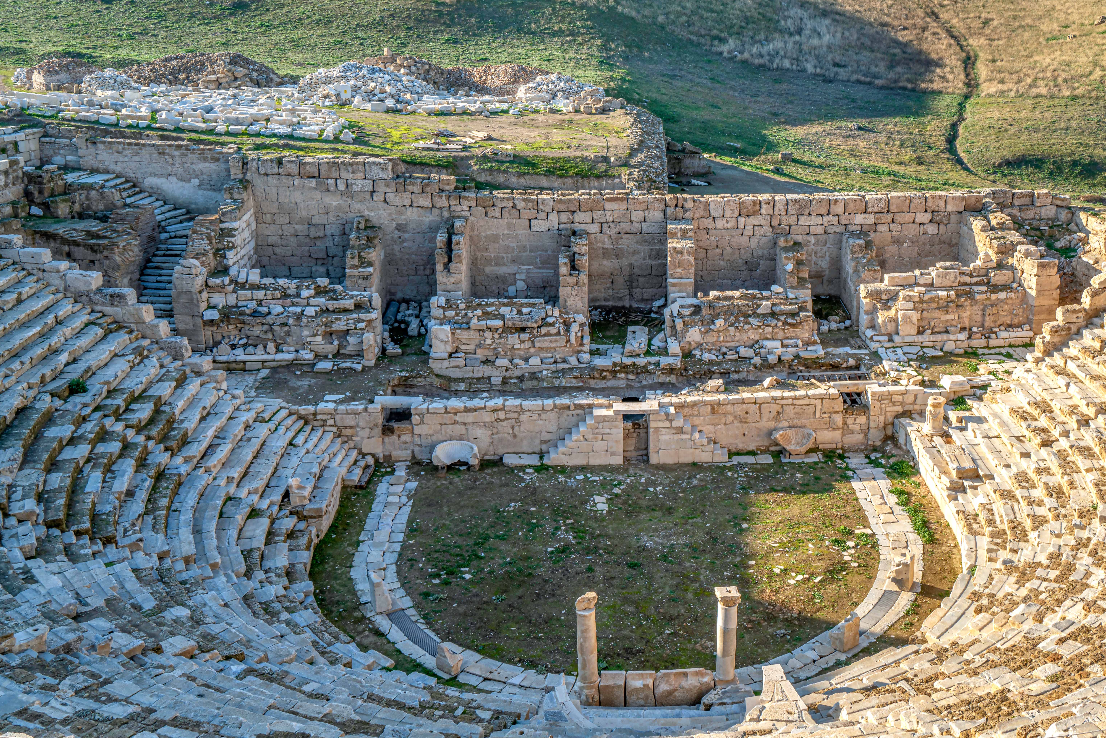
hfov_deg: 48.9
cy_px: 314
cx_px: 714
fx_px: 1198
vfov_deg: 34.2
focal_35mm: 39
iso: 100
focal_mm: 30
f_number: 13
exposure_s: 1/50
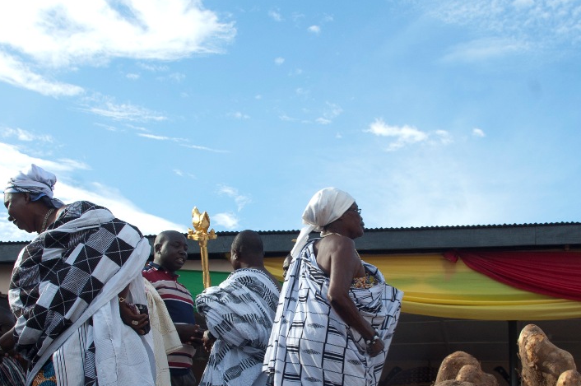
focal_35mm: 54
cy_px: 275
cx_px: 333
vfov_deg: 24.8
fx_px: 870
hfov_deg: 36.8
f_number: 6.3
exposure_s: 1/160
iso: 200
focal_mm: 22
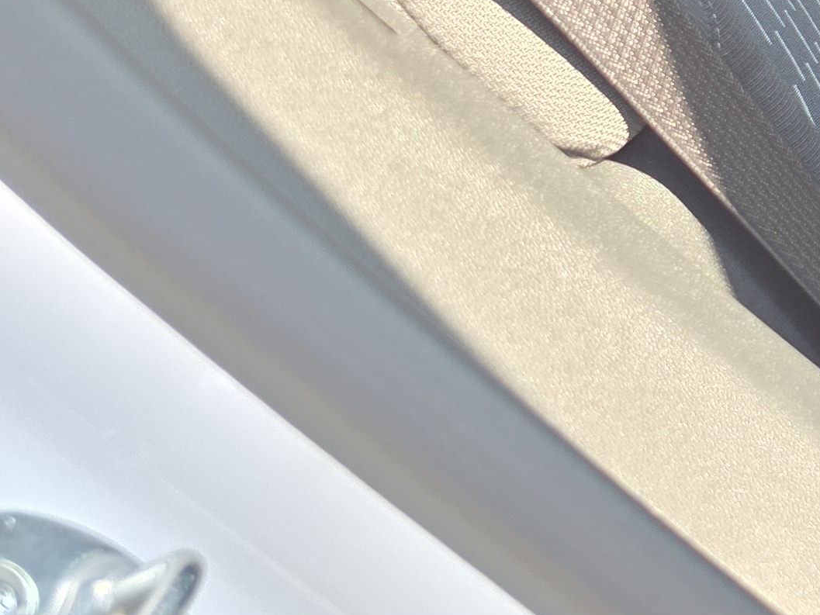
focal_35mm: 87
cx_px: 1502
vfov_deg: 15.6
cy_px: -321
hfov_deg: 17.8
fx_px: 2061
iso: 80
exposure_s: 1/180
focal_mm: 6.3
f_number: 1.7
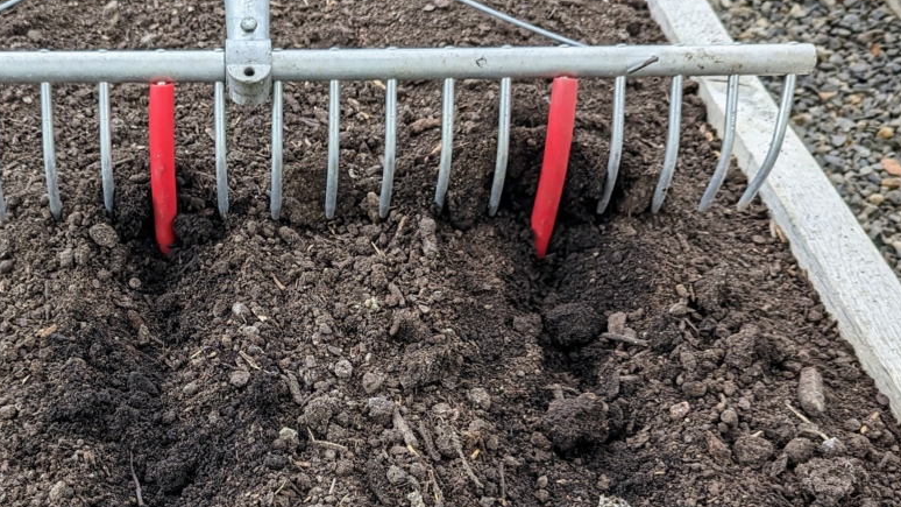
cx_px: 236
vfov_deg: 23.0
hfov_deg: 38.9
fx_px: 1242
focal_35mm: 52
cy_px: 330
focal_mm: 6.81
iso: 80
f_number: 1.85
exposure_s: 1/227
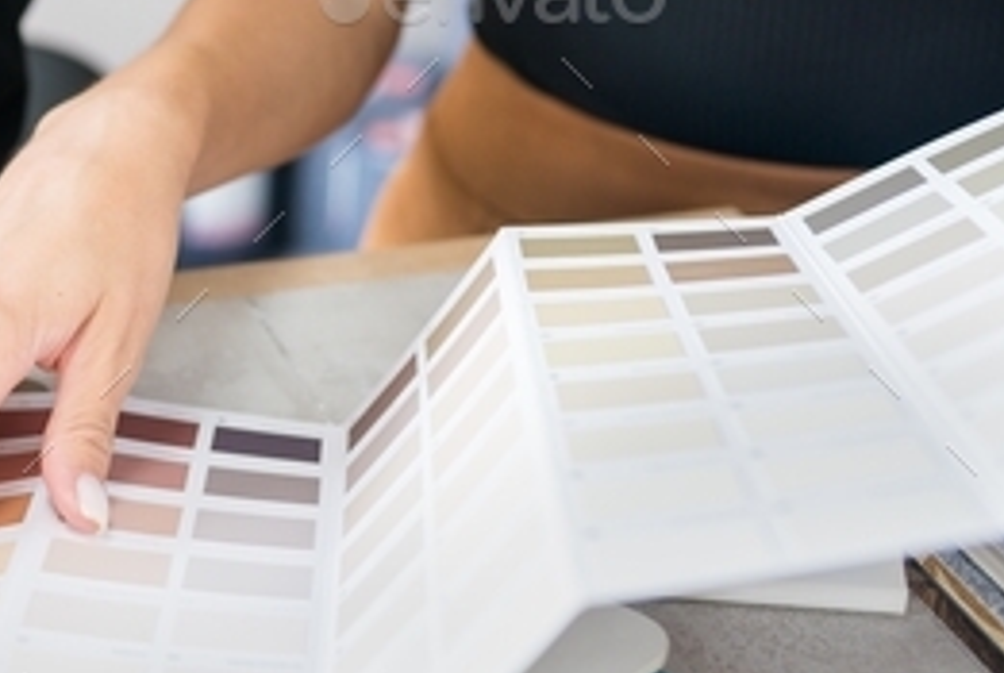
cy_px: 177
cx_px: -96
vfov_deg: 17.3
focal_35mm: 79
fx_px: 2207
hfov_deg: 24.0
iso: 200
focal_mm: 35
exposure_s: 1/50
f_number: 2.8
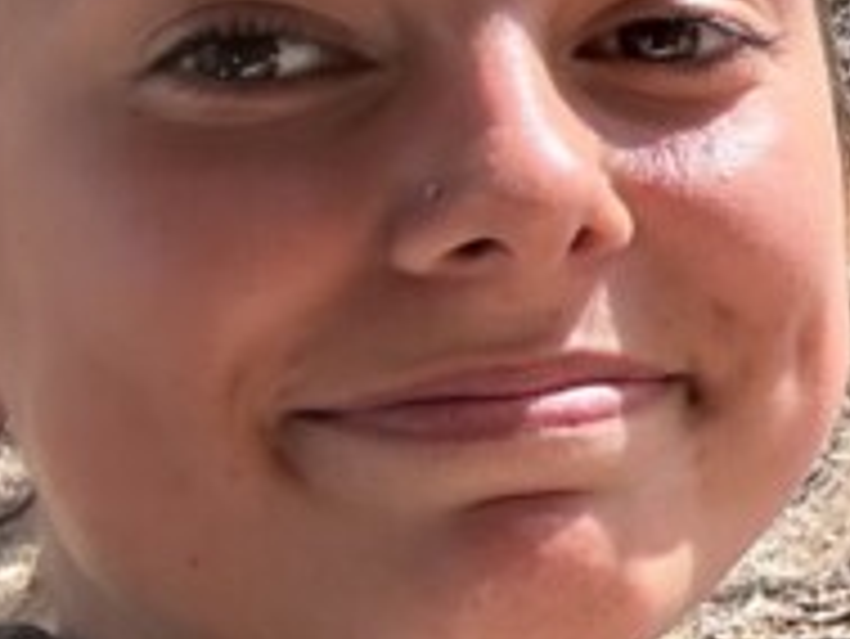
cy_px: 117
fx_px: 3194
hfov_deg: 11.4
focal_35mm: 130
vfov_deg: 11.4
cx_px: 2273
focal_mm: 2.69
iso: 25
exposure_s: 1/285
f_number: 1.9
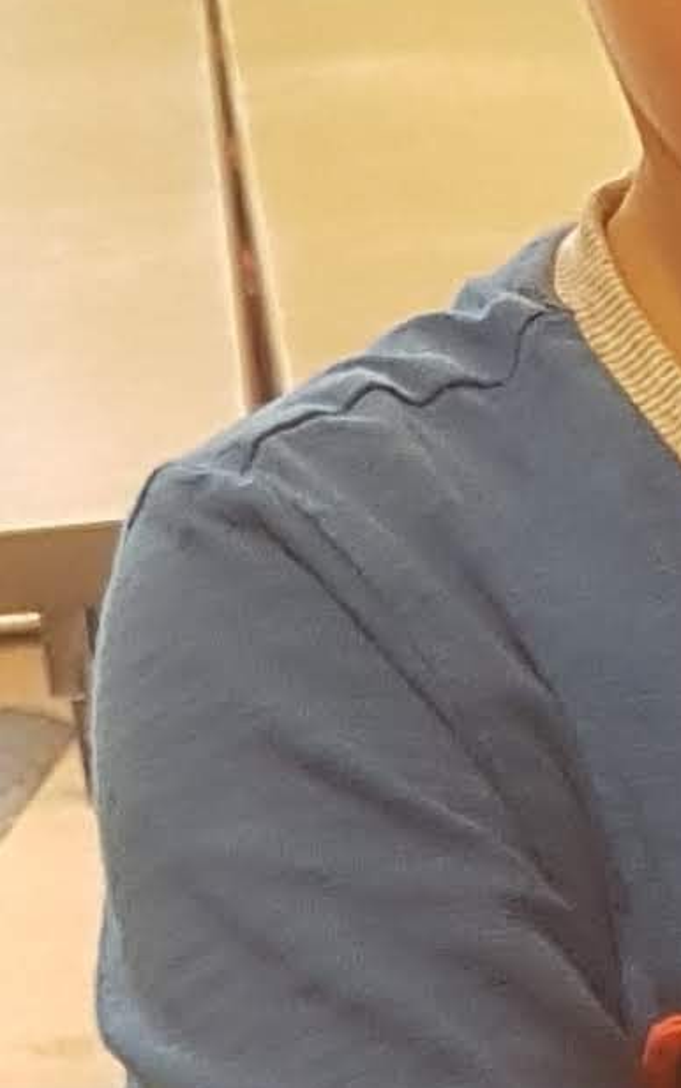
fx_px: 5341
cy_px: 1562
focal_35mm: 180
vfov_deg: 11.2
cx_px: 1847
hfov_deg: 6.8
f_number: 1.7
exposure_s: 1/50
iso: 200
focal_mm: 4.2
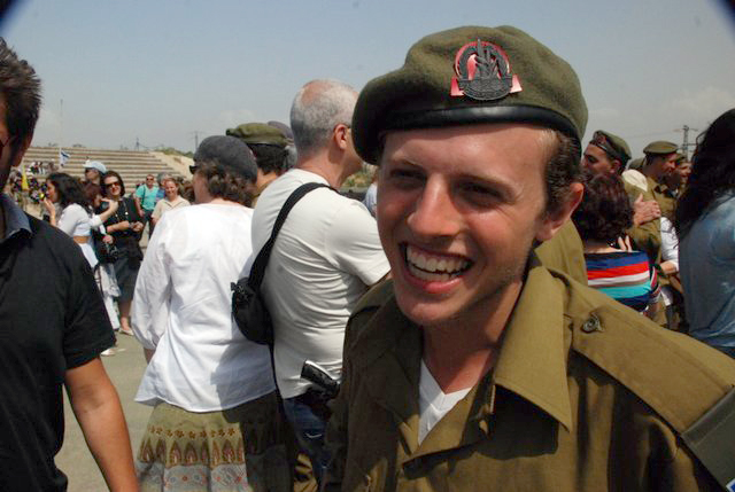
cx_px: 368
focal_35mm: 30
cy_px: 246
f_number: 13
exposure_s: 1/640
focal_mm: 20
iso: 1000
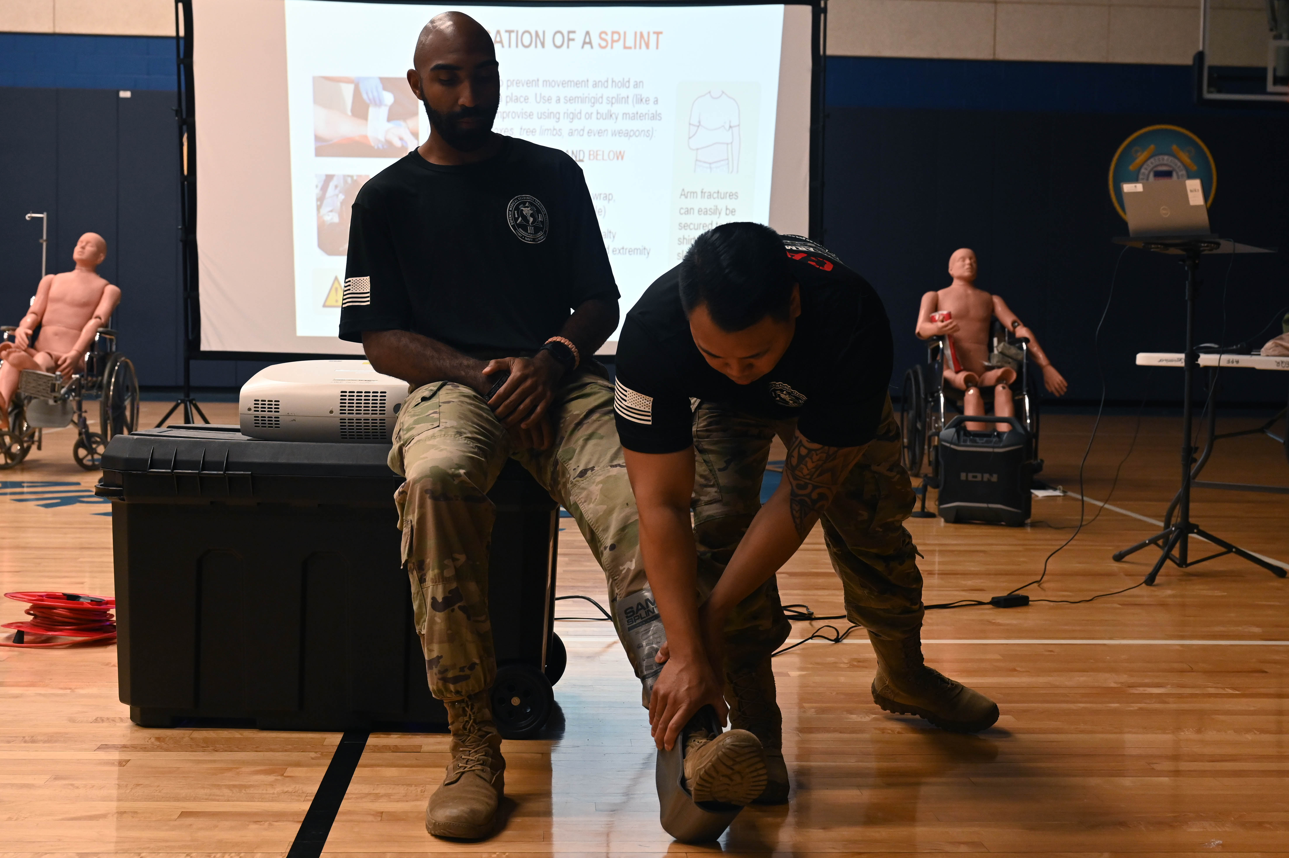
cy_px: 429
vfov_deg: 29.2
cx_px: 644
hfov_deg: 42.8
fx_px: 1646
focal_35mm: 46
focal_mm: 46
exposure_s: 1/40
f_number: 6.3
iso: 2500
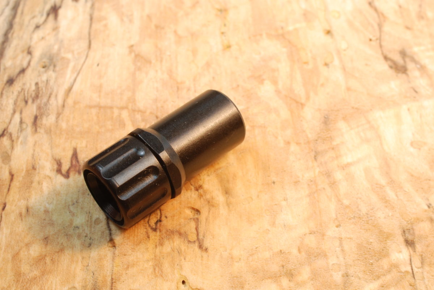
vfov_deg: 22.7
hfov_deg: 33.4
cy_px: 145
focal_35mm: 60
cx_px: 217
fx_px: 724
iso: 200
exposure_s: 1/8
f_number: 22
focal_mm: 40
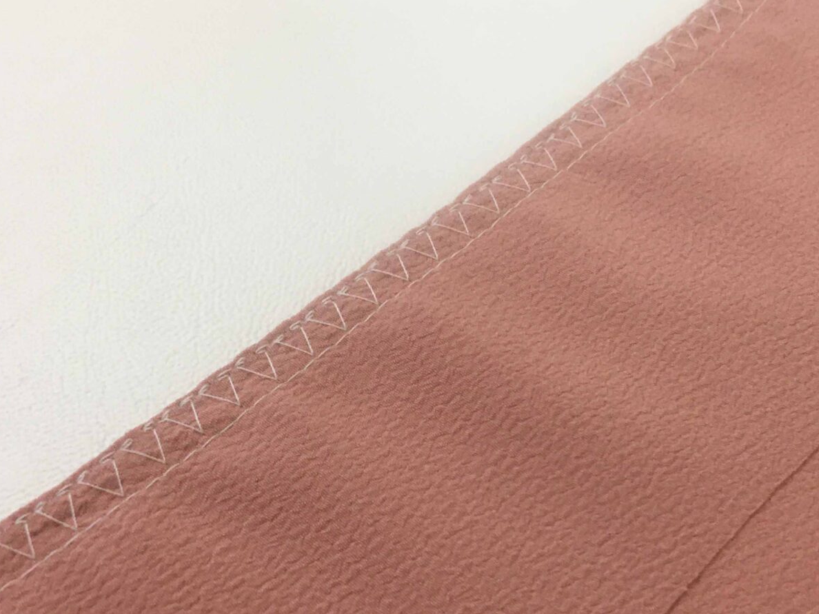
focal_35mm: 50
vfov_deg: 28.7
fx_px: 1183
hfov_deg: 38.0
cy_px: 461
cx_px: 509
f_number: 2.2
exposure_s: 1/30
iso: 40
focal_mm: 4.15
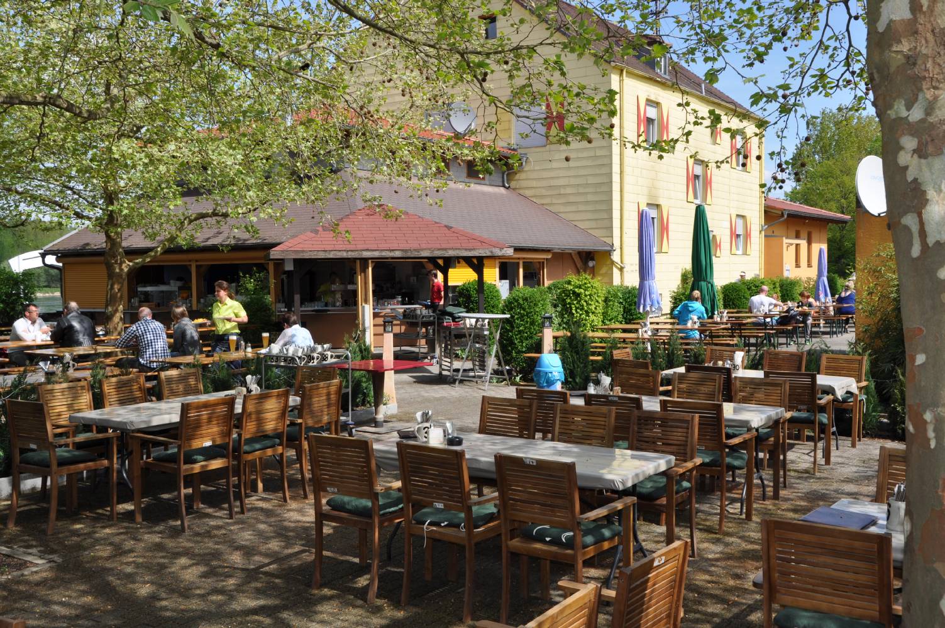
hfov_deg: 51.3
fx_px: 983
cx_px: 472
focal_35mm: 38
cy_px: 314
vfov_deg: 35.4
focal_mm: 25
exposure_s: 1/200
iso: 200
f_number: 11
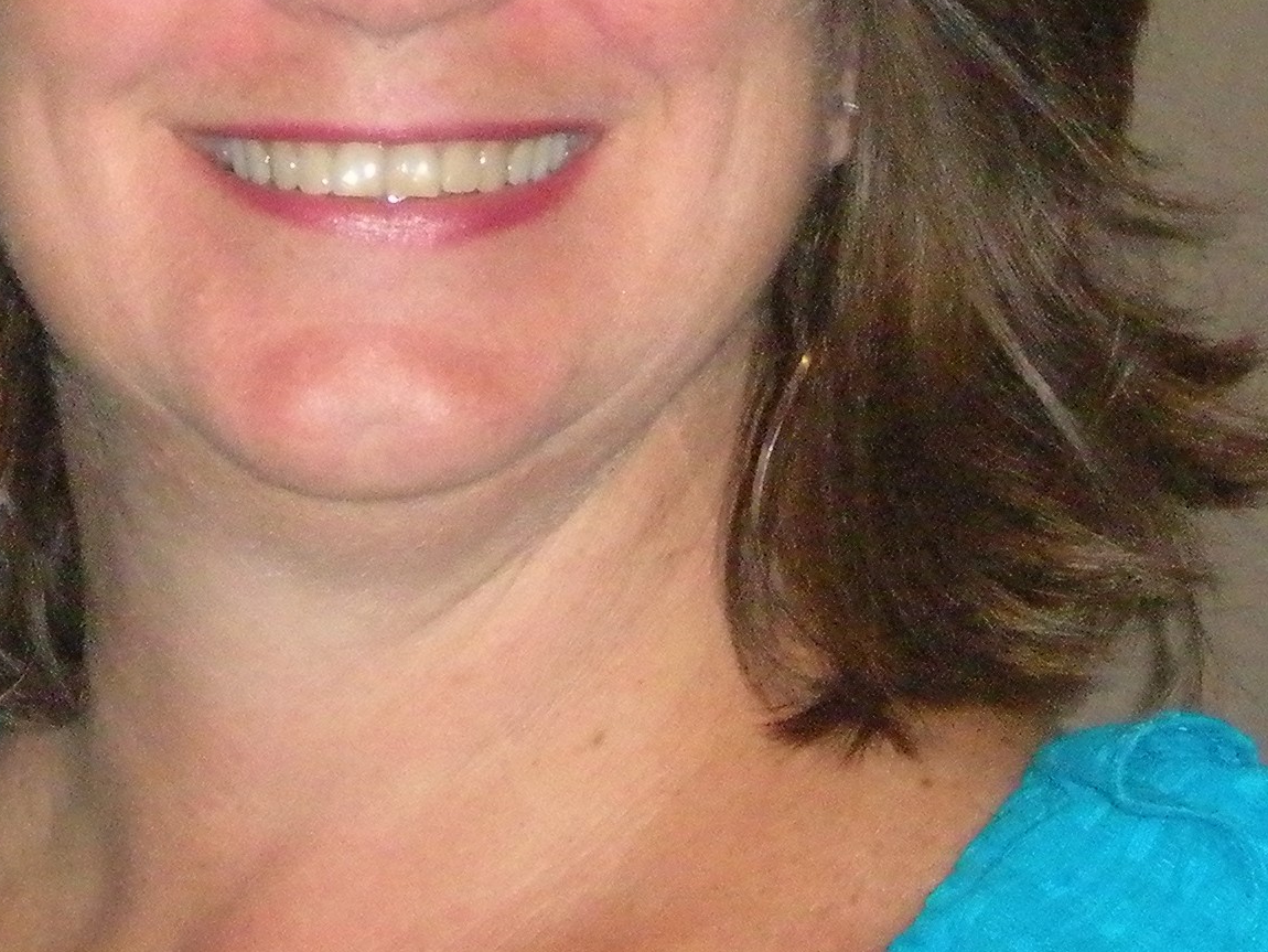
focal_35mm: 262
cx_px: 402
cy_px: 39
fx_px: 9599
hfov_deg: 7.6
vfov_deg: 5.7
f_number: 5.9
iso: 800
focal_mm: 18.9
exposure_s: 1/125
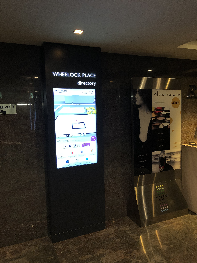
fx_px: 220
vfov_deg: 61.7
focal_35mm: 29
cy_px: 132
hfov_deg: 48.2
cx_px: 98
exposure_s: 1/15
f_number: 1.8
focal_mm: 3.99
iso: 40
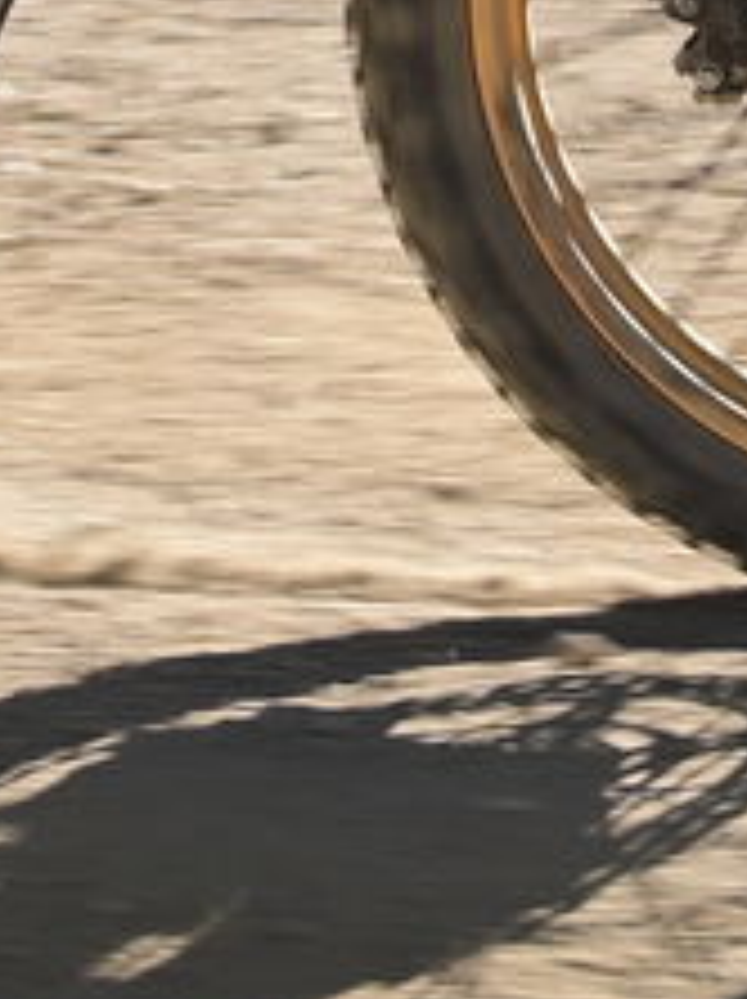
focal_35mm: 408
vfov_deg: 4.7
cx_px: -454
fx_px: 11762
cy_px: -1388
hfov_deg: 3.6
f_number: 4
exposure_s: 1/800
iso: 125
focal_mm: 49
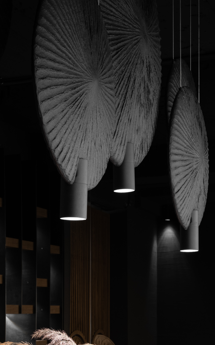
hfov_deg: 14.6
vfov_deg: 23.0
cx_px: 4
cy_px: 300
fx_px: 825
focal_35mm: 88
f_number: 10
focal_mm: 31
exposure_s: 1.6
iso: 100
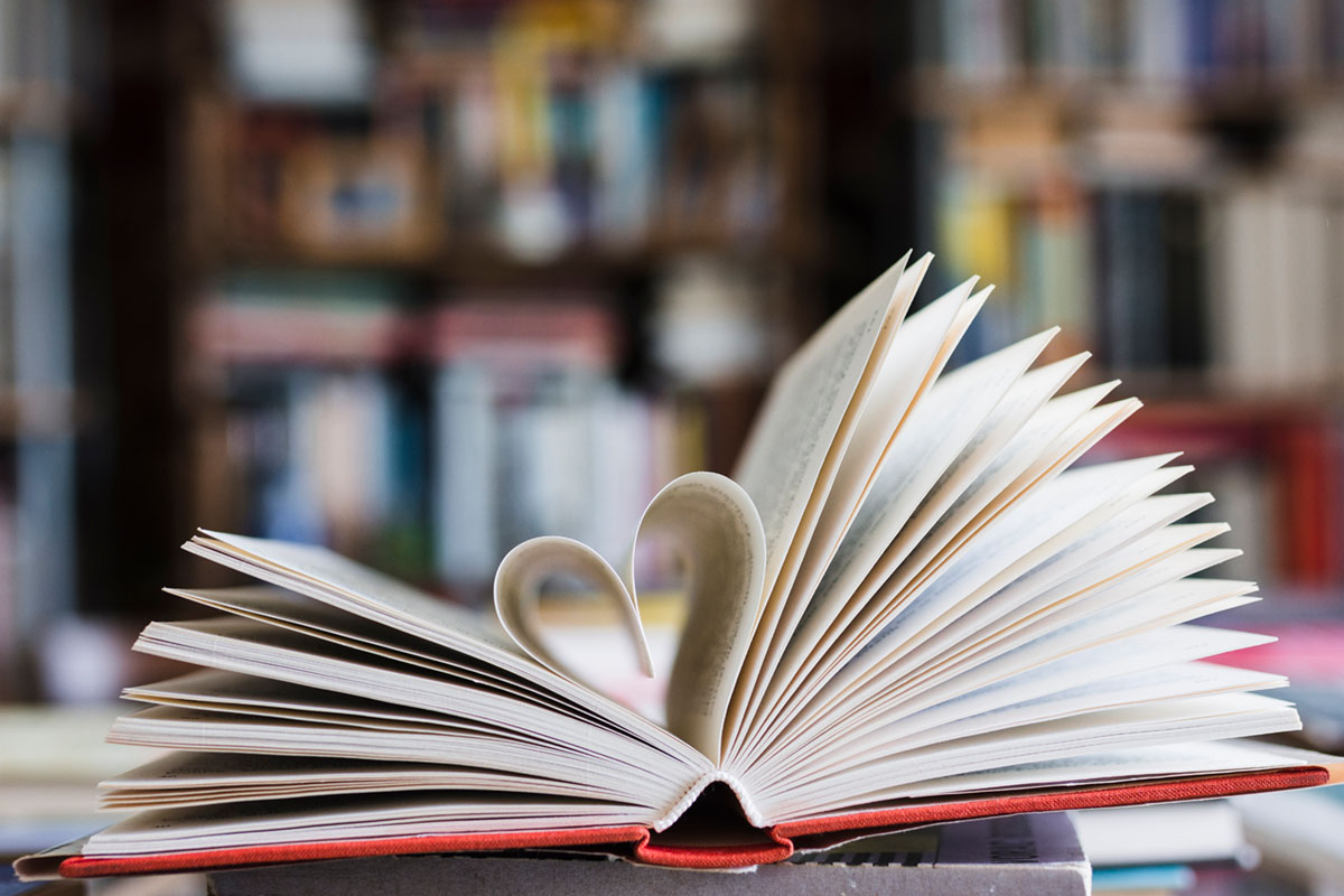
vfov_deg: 25.8
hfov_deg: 37.9
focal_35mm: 52
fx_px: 1960
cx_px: 672
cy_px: 448
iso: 320
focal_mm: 35
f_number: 2.5
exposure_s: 1/125
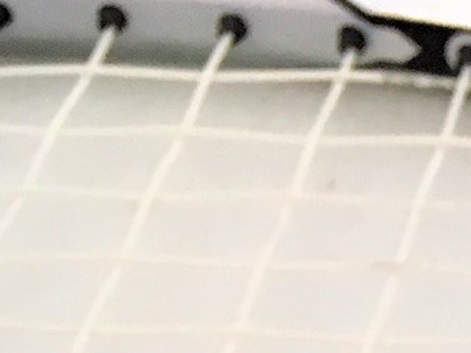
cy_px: 966
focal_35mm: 169
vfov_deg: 7.9
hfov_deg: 10.0
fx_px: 2298
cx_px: 1180
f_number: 2.2
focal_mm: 4.15
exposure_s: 1/33
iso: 64
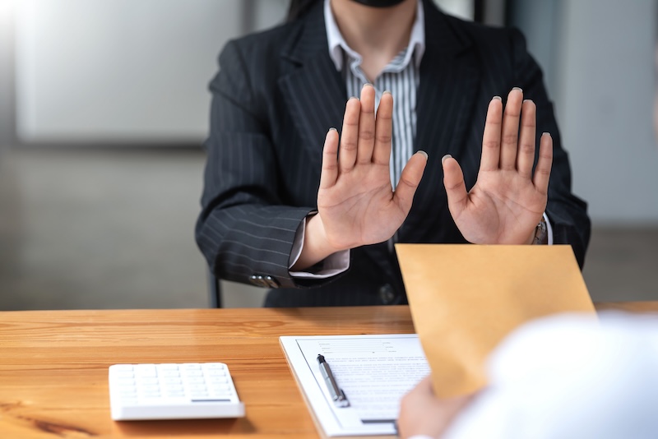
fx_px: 1554
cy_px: 220
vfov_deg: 16.1
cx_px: 329
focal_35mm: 85
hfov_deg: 23.9
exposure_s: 1/200
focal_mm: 85
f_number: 2.8
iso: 250
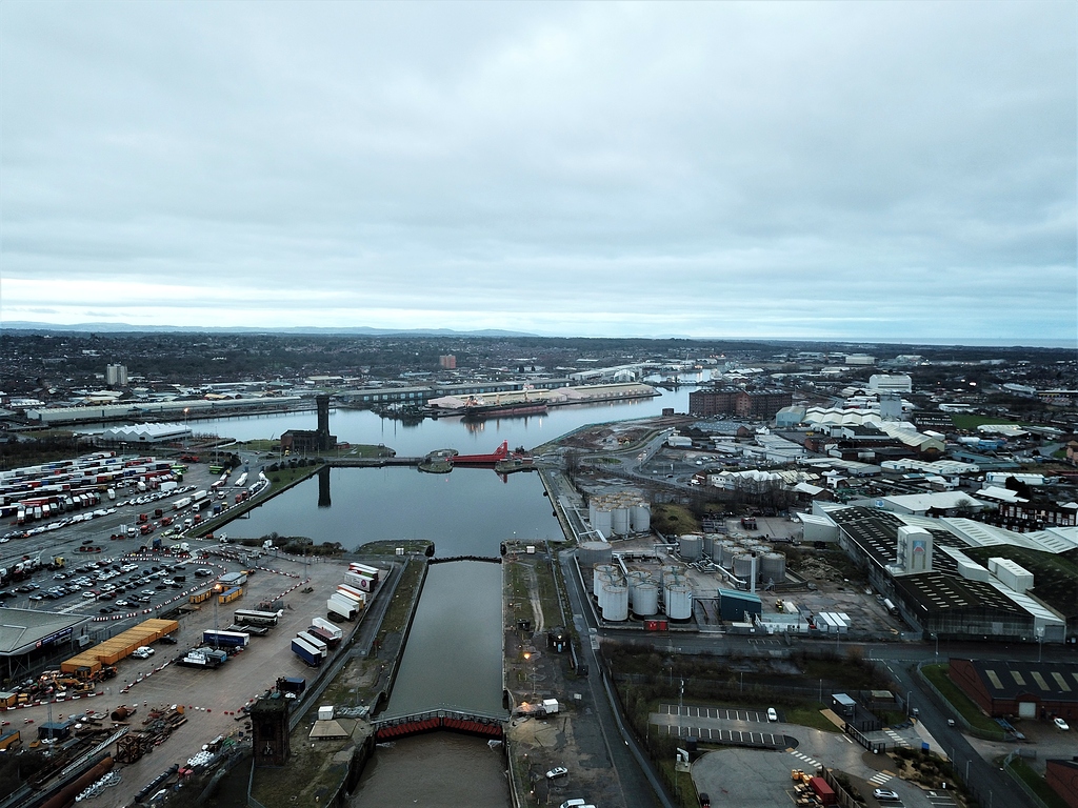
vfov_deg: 53.1
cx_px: 539
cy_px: 404
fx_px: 810
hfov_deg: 67.3
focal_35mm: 26
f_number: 2.2
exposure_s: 1/30
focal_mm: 4.73
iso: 100
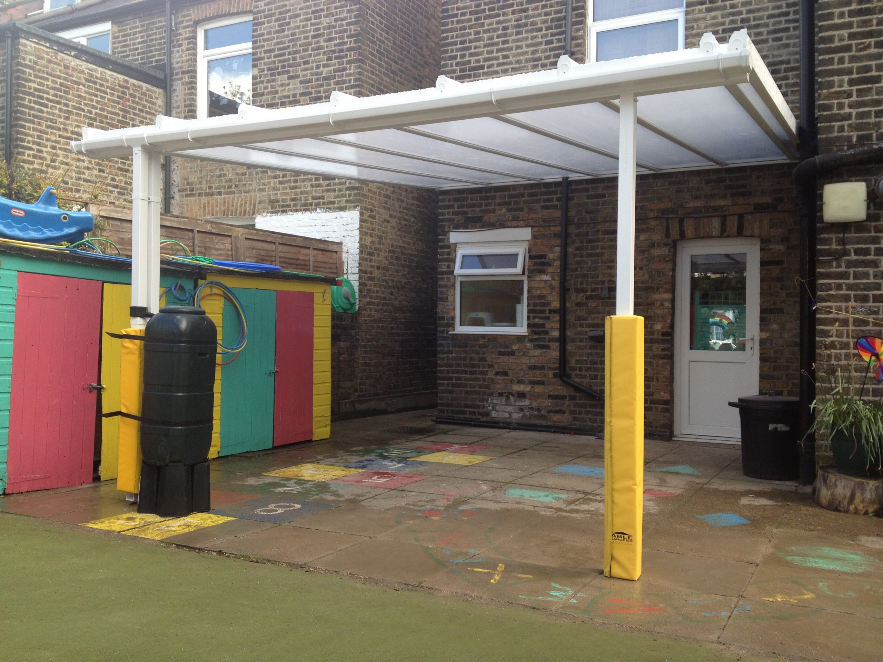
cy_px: 331
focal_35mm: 35
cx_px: 442
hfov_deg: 52.6
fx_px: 893
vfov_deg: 40.7
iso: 64
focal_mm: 4.28
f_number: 2.4
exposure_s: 1/230
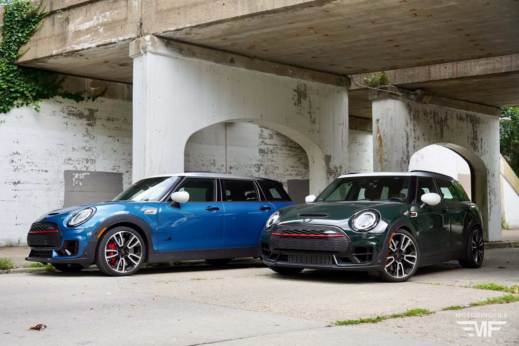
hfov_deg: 47.9
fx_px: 584
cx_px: 260
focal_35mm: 40
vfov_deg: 33.0
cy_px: 173
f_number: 4
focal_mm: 27
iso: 500
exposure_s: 1/160
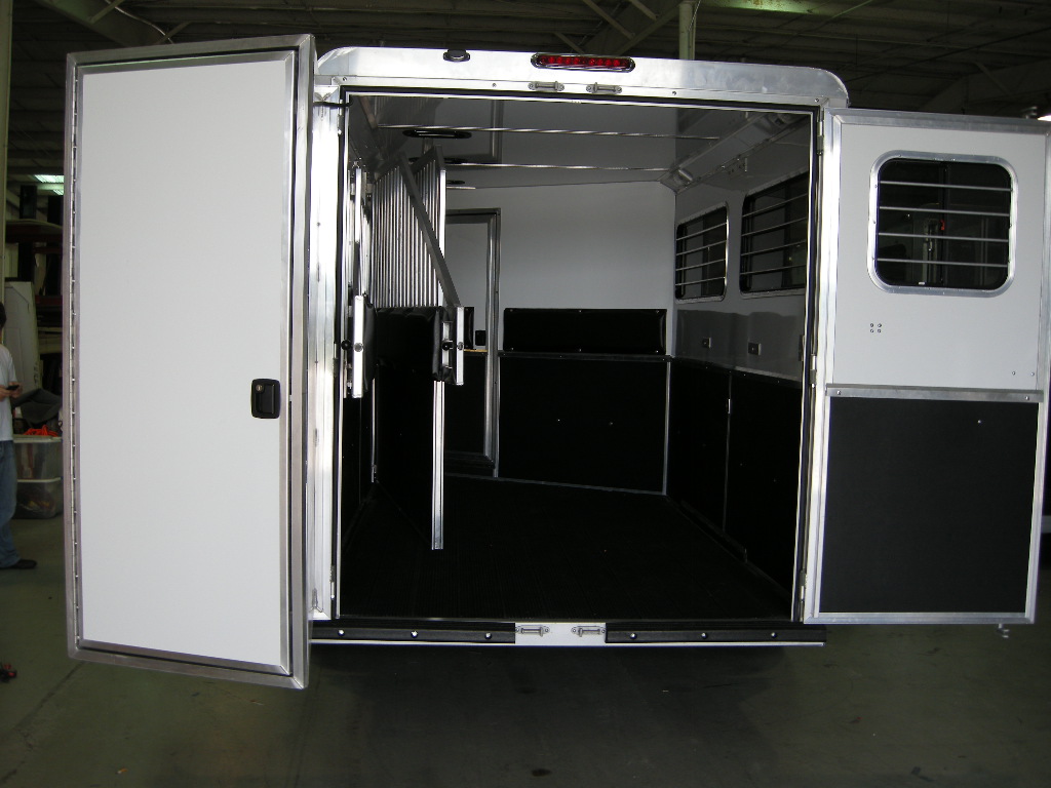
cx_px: 526
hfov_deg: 52.6
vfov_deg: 40.7
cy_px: 394
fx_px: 1063
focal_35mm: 35
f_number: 3
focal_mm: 7.5
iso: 64
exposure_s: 1/67.6
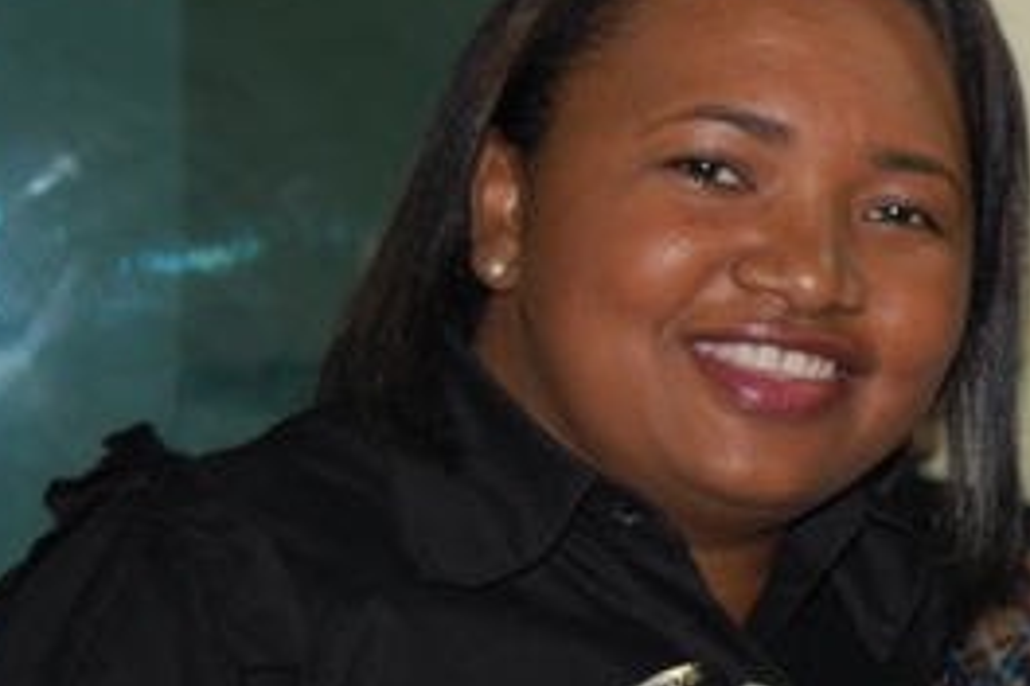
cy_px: 526
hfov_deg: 15.6
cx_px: 1194
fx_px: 3639
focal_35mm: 127
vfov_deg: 10.8
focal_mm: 35
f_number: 4.8
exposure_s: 1/60
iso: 400
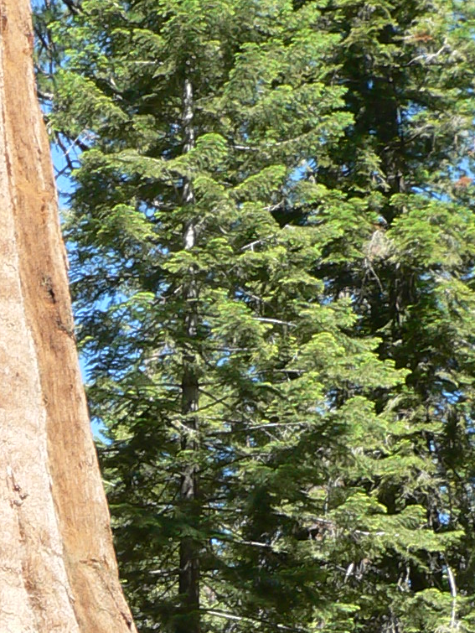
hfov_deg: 11.6
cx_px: -263
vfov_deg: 15.8
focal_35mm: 122
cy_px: 634
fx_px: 2230
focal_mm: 6
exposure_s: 1/160
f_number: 4
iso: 80
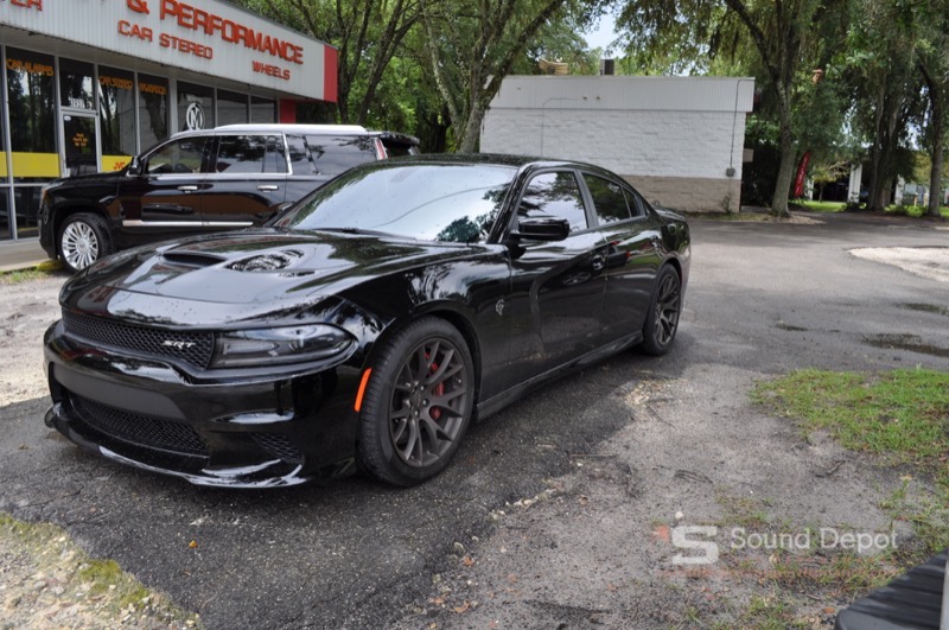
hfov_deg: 67.5
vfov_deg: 47.8
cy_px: 315
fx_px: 711
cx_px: 474
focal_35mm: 27
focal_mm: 18
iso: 200
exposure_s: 1/200
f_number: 7.1
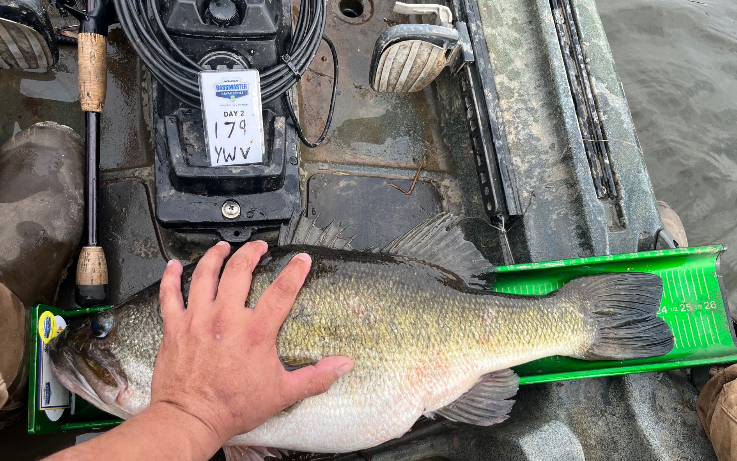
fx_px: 562
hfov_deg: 66.5
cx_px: 369
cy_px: 245
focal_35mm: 28
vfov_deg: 44.5
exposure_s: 1/816
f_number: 1.6
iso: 50
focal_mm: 5.1
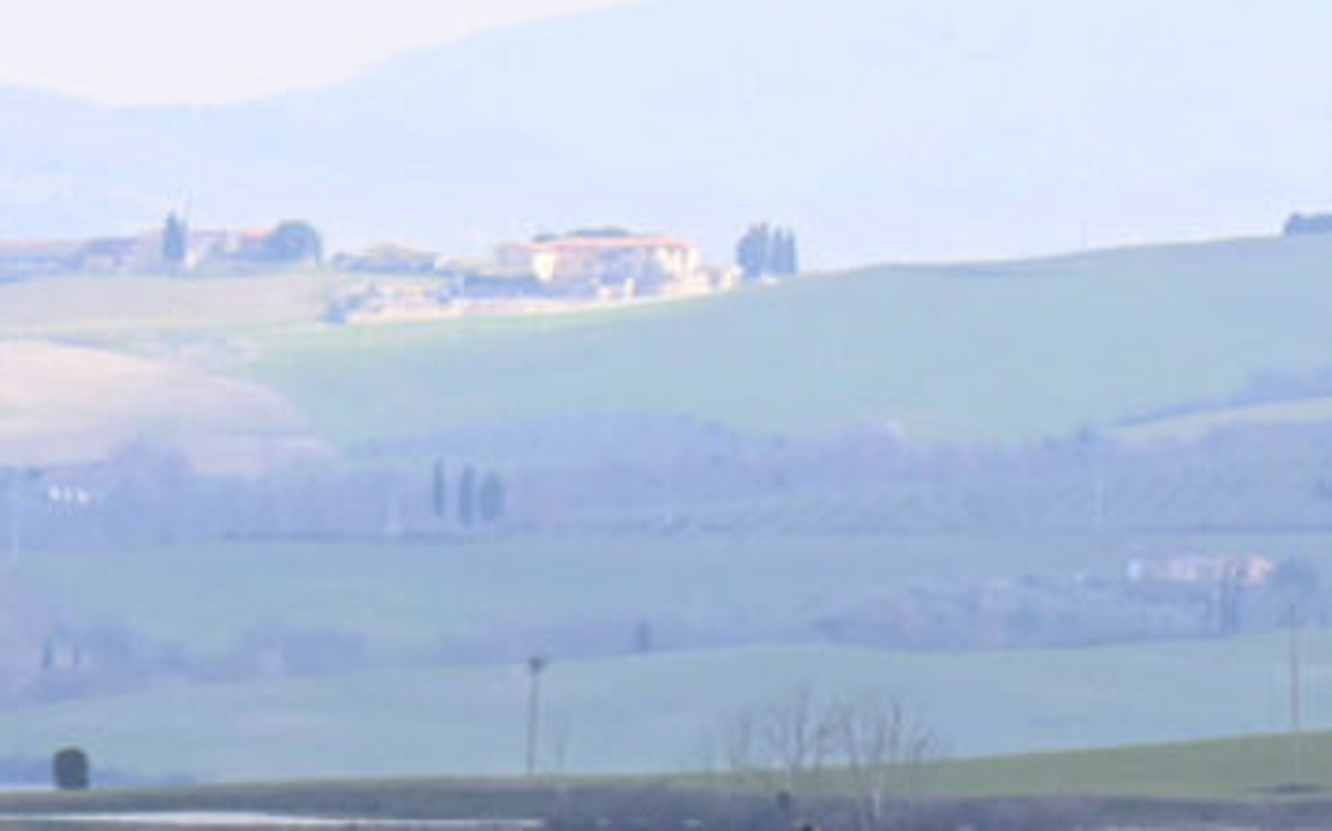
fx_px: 28846
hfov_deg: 2.6
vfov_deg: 1.6
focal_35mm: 795
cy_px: 1041
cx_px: -931
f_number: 8
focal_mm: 175
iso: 1000
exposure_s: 1/1000
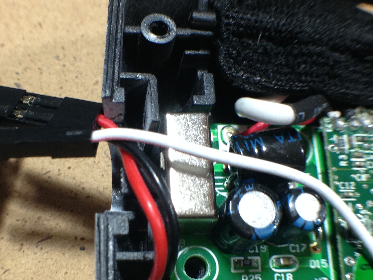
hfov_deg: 29.3
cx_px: 147
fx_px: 711
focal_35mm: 66
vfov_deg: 22.1
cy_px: 191
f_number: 2.4
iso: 100
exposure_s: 1/20
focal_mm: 4.12
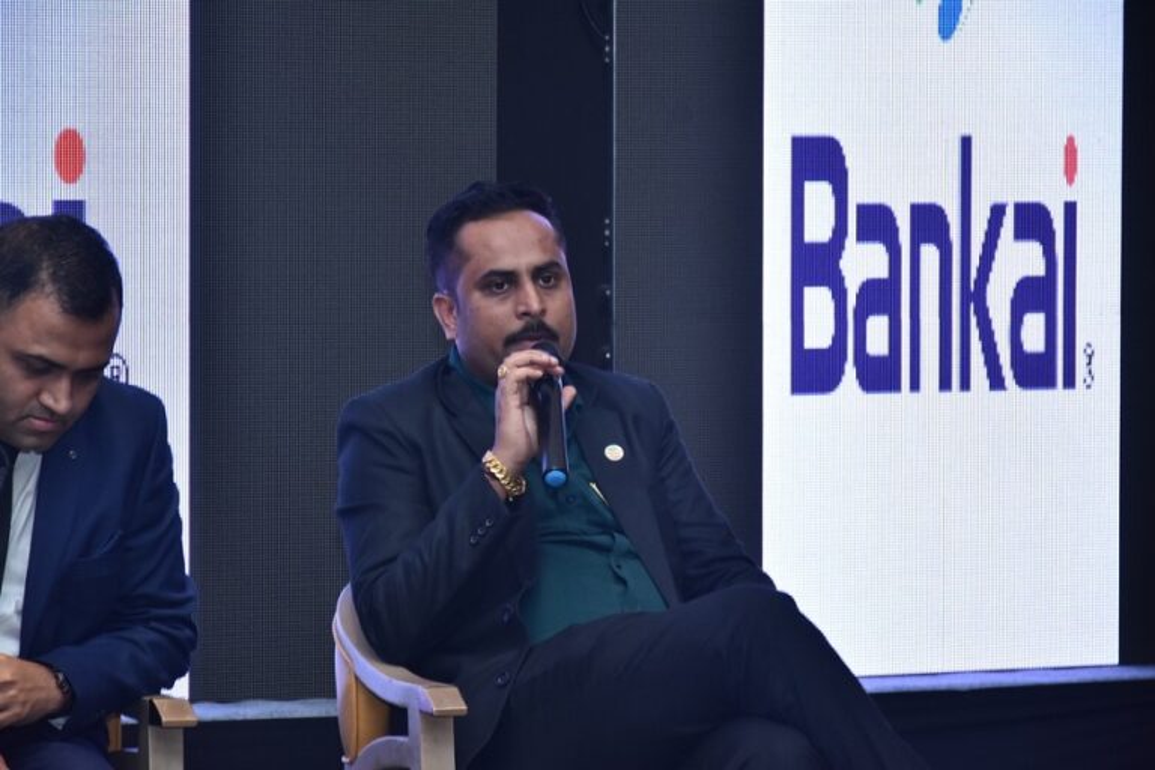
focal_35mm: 168
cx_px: 578
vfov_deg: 8.2
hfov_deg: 12.2
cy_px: 385
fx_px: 5390
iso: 1000
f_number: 5.6
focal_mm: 112
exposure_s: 1/125
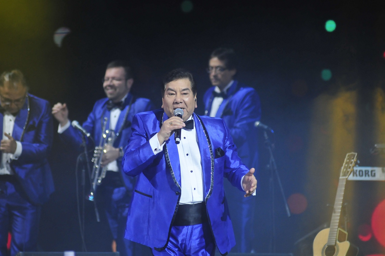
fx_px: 3205
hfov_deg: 6.9
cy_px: 128
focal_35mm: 300
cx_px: 192
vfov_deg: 4.6
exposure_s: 1/200
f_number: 3.2
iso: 800
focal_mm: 200
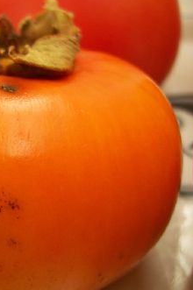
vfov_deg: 38.9
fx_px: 411
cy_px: 144
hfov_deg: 25.1
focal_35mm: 51
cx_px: -2
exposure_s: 1/30
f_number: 2.8
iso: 125
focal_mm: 6
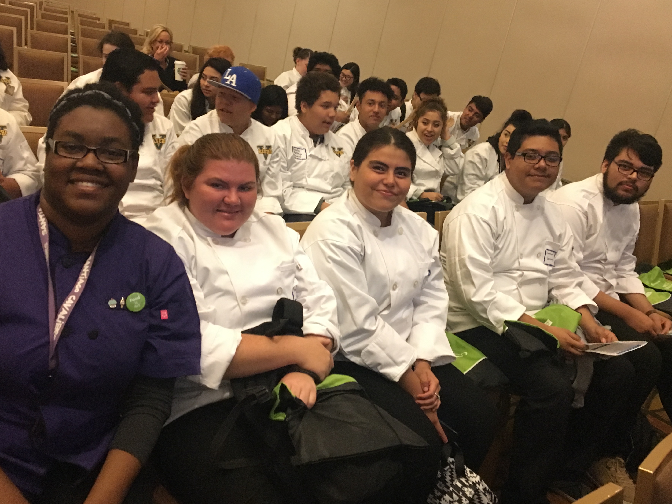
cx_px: 331
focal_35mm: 33
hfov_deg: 55.4
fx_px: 641
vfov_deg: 42.9
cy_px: 224
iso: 320
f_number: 2.2
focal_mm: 4.15
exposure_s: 1/15
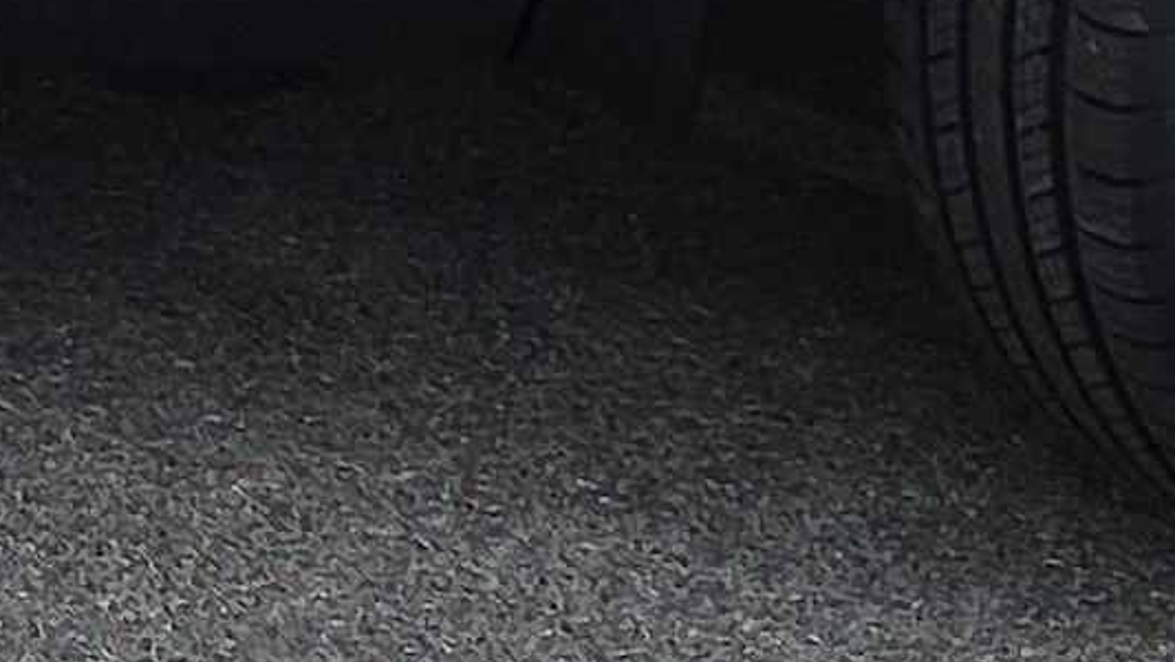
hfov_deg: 10.7
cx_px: -1003
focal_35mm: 188
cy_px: -942
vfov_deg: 6.2
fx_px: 5858
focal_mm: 6.3
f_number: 1.7
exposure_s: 1/5608
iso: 80
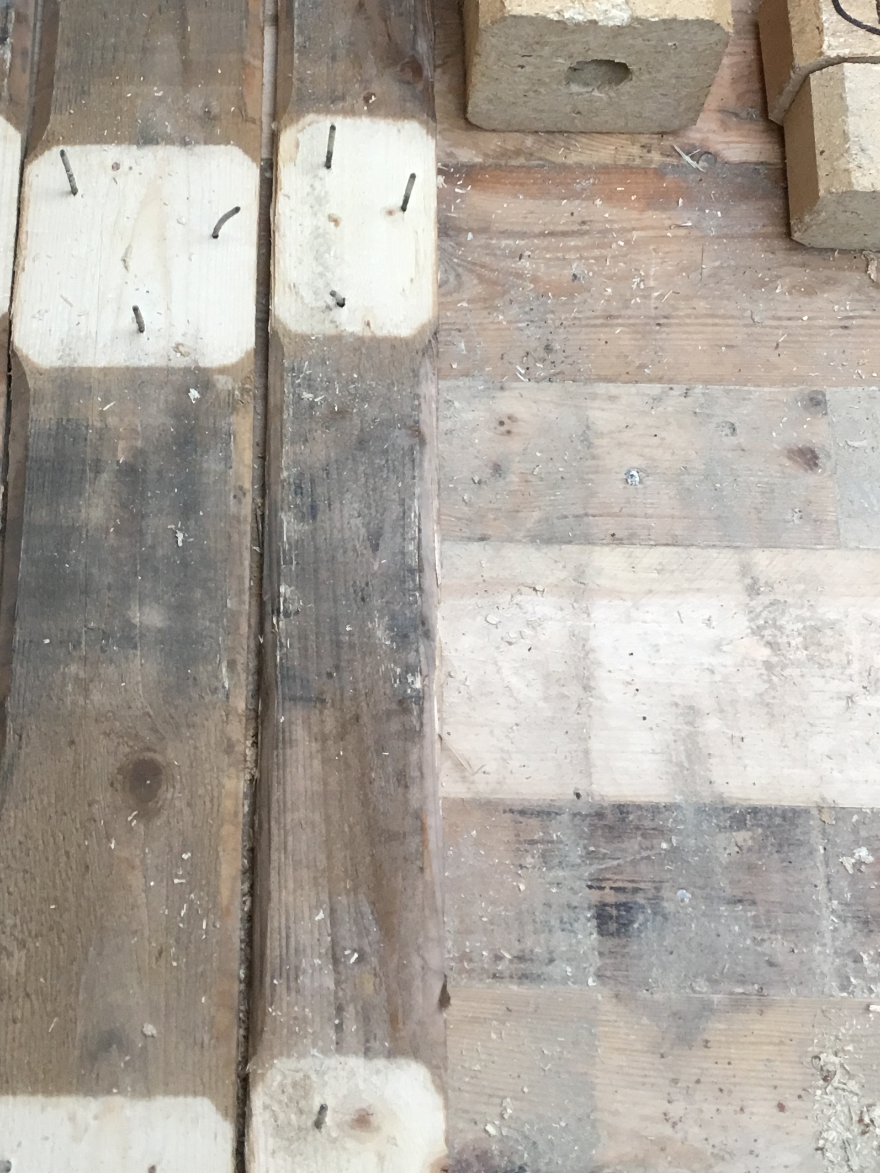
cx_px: 334
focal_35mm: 55
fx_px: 1865
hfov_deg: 26.5
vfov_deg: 33.8
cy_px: 225
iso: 50
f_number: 2.2
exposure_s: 1/33
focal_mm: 4.15
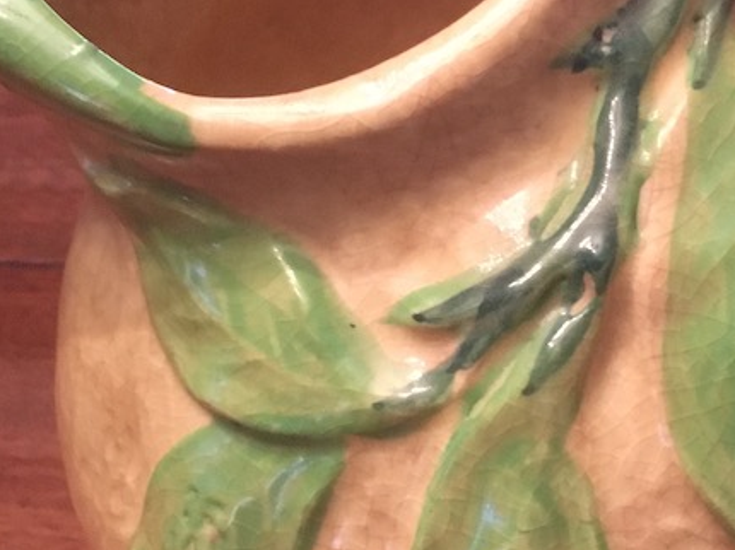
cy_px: 328
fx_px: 1719
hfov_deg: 23.9
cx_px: 544
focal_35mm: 81
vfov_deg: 18.2
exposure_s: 1/15
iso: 250
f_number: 2.2
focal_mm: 4.15
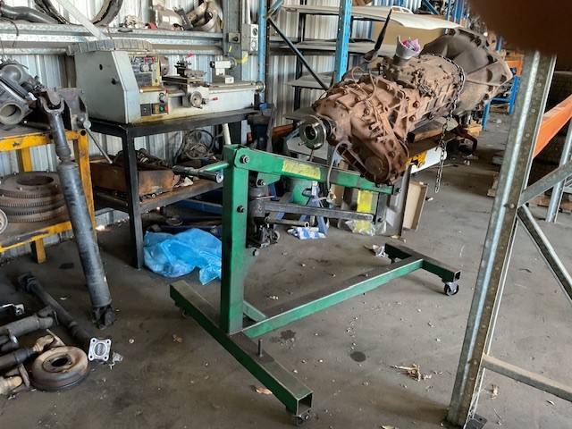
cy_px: 214
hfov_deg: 61.7
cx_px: 286
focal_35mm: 29
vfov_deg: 48.2
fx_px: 479
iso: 200
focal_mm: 3
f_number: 1.8
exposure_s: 1/50
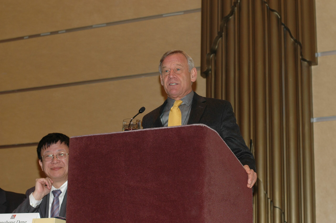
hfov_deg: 27.0
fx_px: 699
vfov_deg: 18.1
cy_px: 112
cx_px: 168
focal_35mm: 75
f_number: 4
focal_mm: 50
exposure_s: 1/60
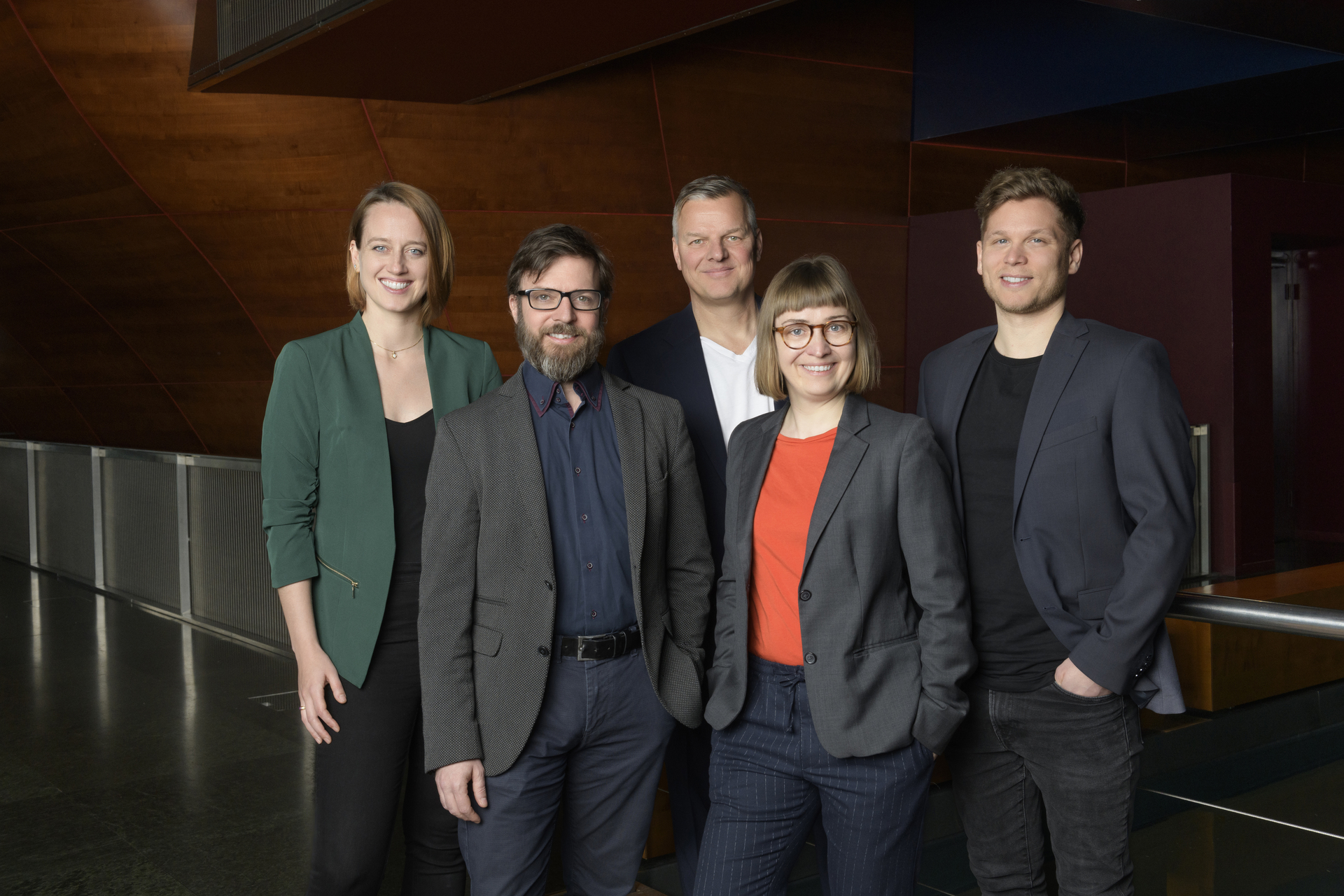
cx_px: 672
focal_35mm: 40
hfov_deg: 48.5
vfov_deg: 33.4
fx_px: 1493
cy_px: 448
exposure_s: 1/80
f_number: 10
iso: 400
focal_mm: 40
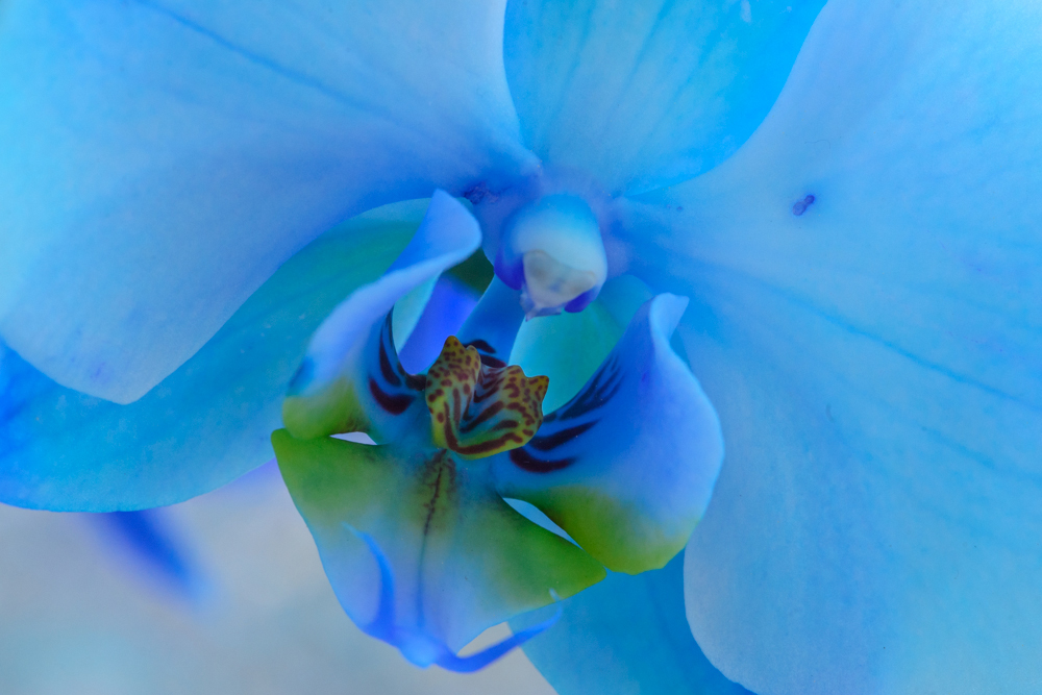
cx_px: 521
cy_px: 348
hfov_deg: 19.5
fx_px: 3039
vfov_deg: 13.0
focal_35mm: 105
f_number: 16
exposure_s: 1/10
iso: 800
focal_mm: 105
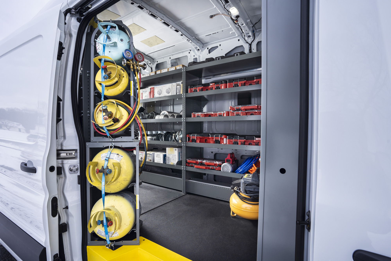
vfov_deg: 70.4
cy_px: 130
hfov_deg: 93.3
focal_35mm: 17
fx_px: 185
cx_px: 196
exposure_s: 1/160
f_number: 8
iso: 250
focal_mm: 17
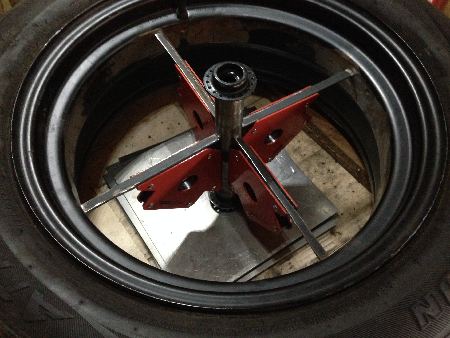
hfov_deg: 55.4
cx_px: 225
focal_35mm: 33
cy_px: 169
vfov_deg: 42.9
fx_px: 429
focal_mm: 4.12
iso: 800
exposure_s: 1/15
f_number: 2.4
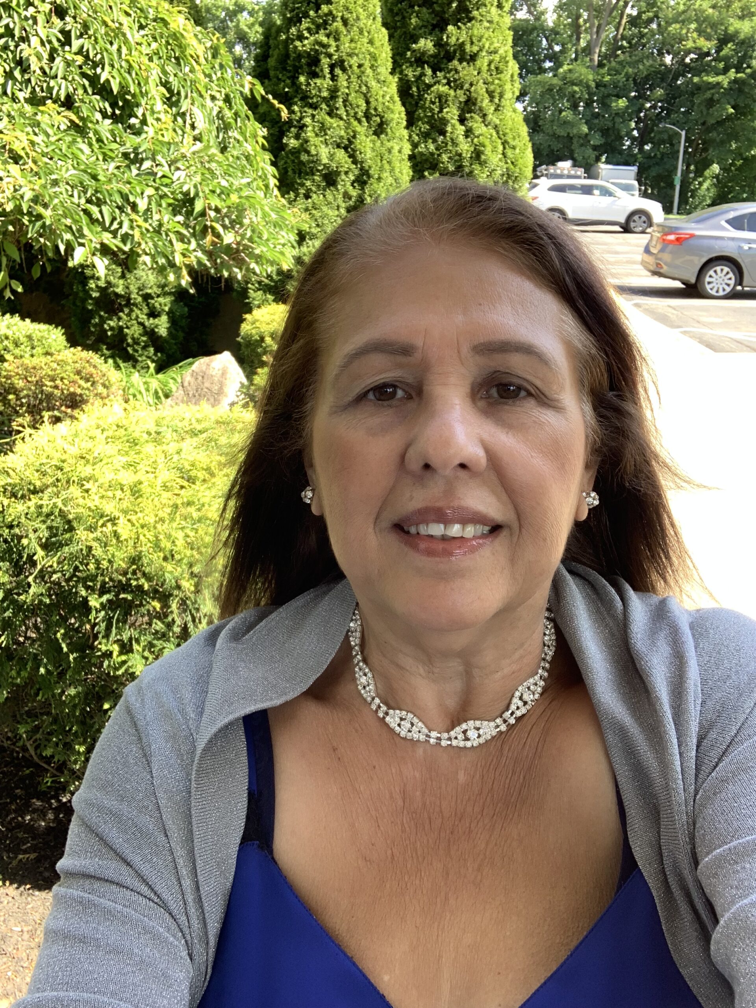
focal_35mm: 32
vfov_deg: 56.8
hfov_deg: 44.2
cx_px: 378
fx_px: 932
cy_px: 504
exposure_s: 1/121
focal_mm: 2.87
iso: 50
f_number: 2.2
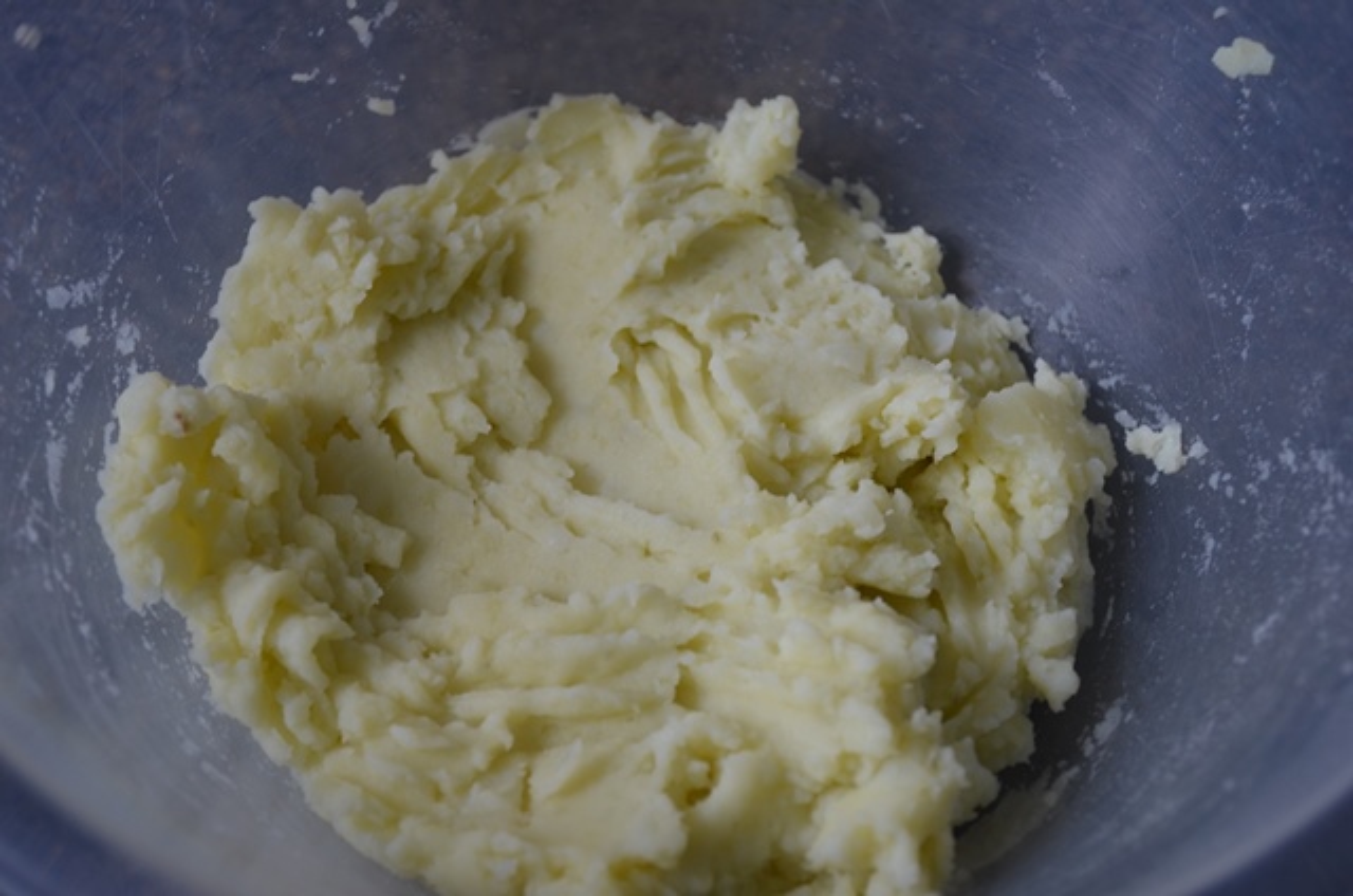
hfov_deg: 33.5
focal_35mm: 60
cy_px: 448
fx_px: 2250
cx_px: 676
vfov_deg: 22.5
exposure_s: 1/80
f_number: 5.3
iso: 400
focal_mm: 40
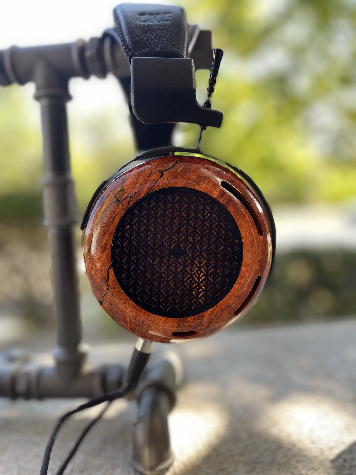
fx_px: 357
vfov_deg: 67.3
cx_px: 178
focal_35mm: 26
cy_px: 238
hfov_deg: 53.1
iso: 50
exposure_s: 1/121
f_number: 1.6
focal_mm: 4.2
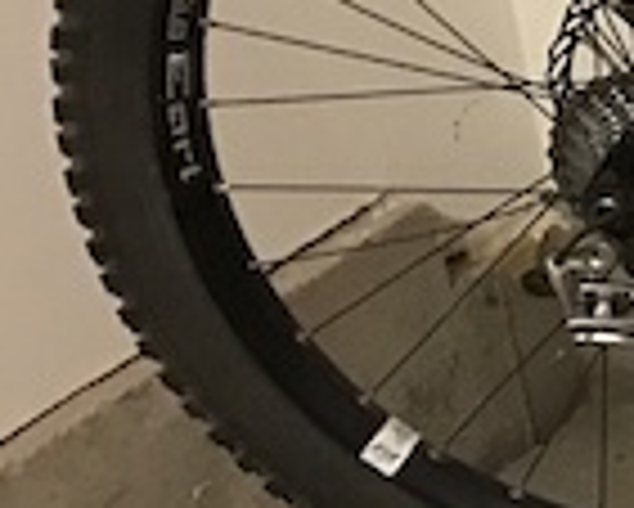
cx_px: 1758
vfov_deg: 9.8
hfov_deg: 10.0
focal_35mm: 155
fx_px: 2910
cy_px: -112
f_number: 1.8
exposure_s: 1/9
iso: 100
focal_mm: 3.99
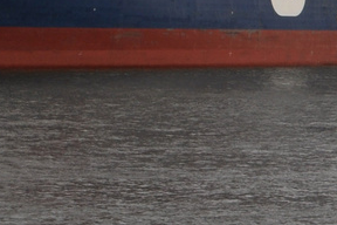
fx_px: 1900
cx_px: -2
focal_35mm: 203
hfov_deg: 10.1
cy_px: -273
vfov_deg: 6.5
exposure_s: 1/125
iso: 200
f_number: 11
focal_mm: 24
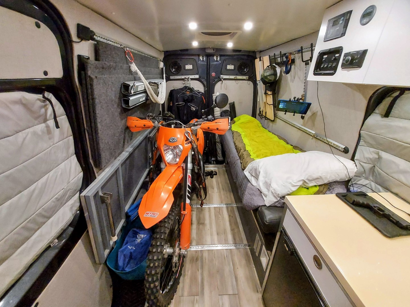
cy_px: 154
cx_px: 205
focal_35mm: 13
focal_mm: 1.74
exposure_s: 1/24
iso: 500
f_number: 2.2
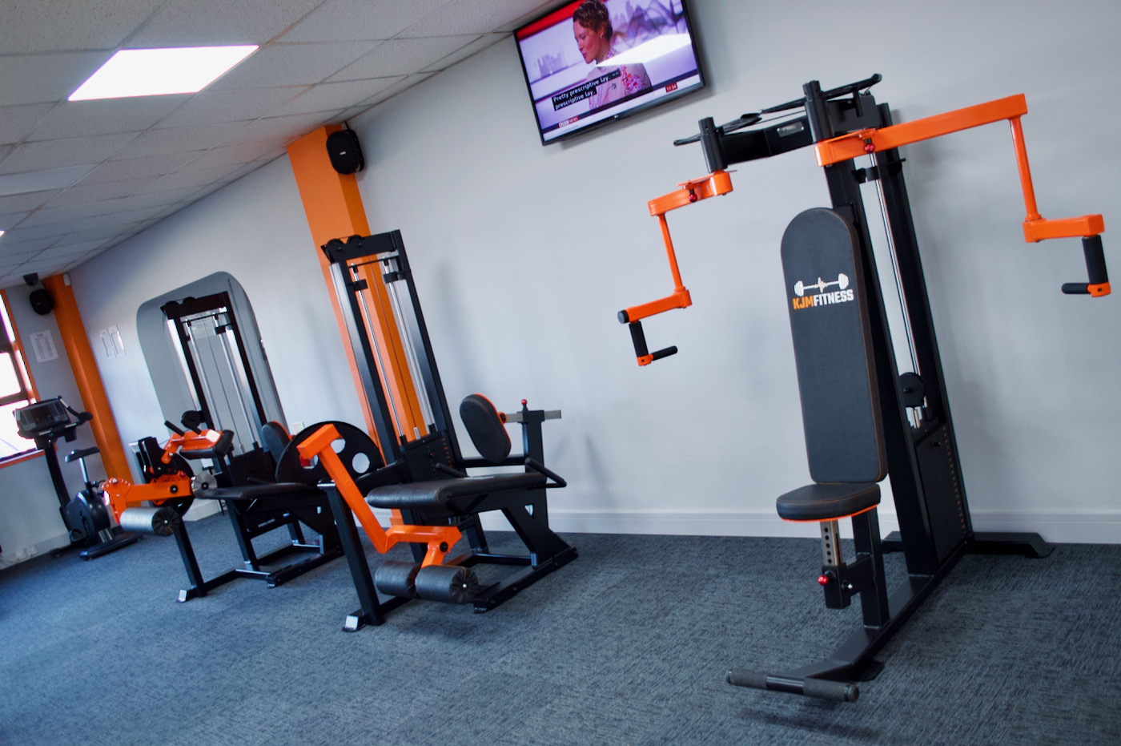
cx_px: 560
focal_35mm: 27
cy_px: 373
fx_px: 840
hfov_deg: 67.4
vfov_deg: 47.9
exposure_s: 1/100
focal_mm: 18
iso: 1600
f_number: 3.5
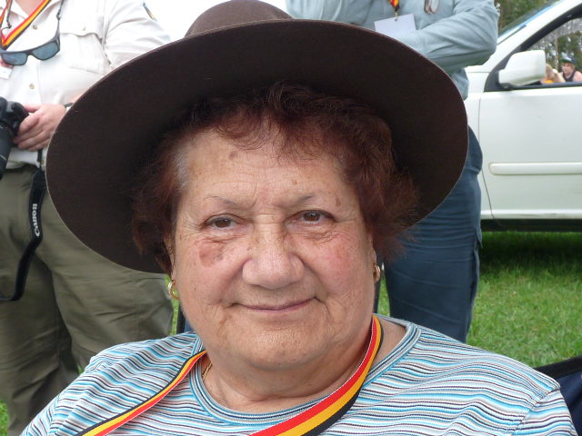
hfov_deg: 37.5
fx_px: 857
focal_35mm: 51
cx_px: 291
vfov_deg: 28.6
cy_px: 218
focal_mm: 5.1
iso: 100
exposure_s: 1/320
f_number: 2.8
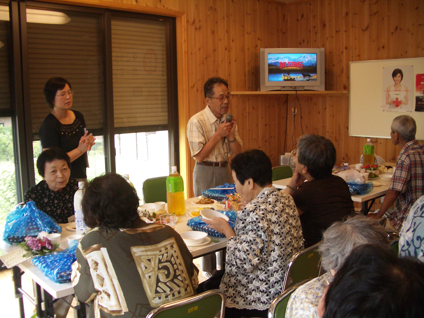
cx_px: 212
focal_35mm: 35
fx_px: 429
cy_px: 159
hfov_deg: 52.6
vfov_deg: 40.7
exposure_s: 1/80
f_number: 2.6
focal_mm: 5.8
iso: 200
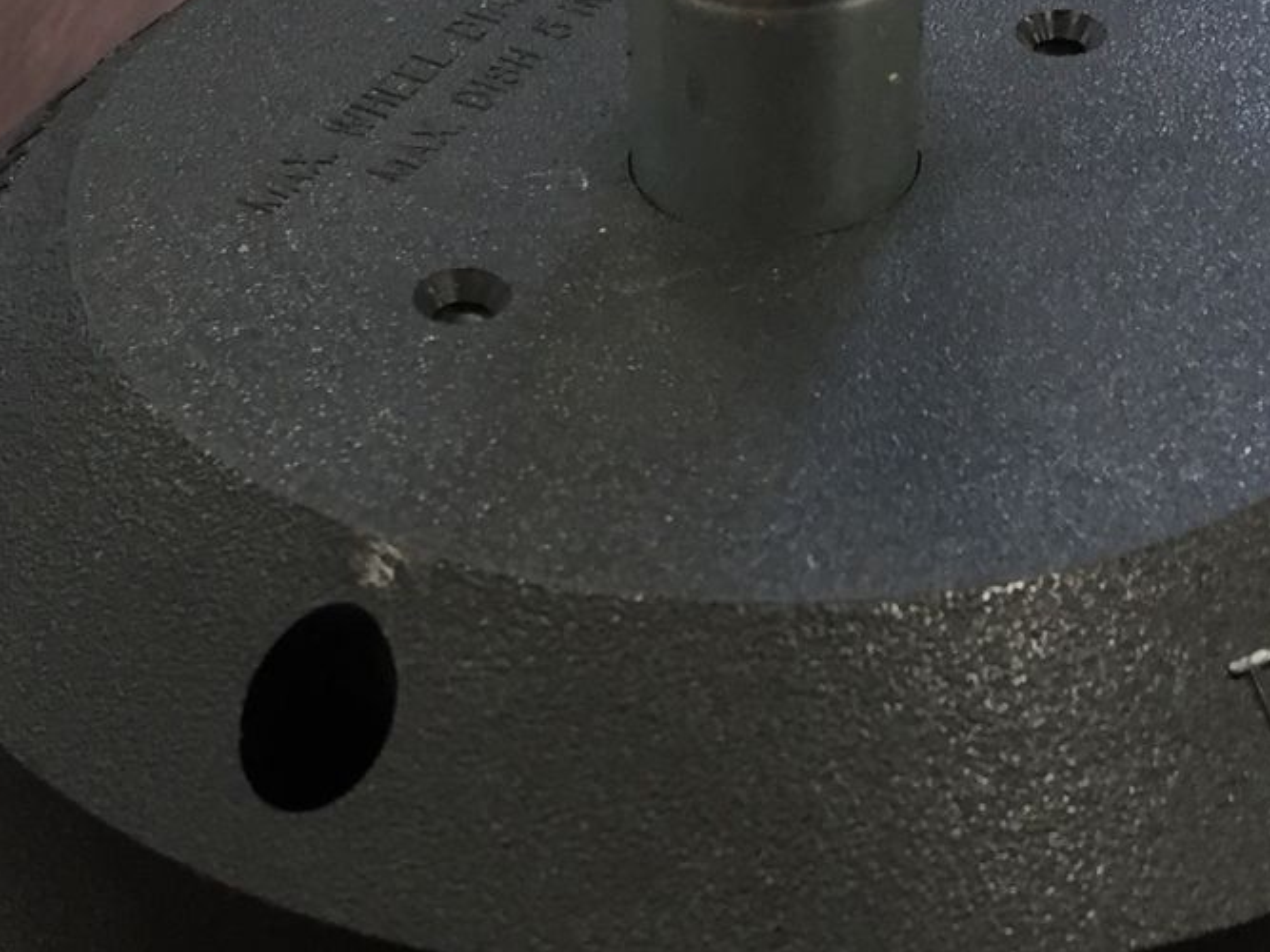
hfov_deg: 22.5
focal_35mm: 87
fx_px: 3191
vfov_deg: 16.7
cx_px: 594
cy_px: 920
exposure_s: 1/33
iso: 50
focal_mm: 4.15
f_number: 2.2
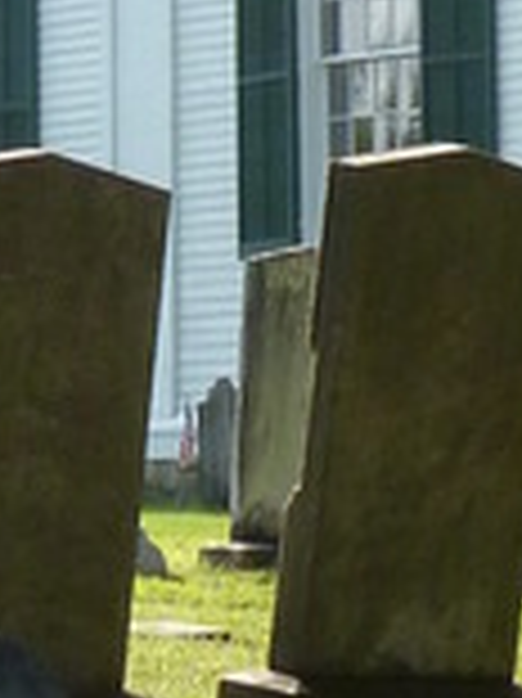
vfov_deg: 7.0
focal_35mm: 283
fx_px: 5698
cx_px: 216
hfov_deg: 5.2
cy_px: -61
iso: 200
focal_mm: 7.4
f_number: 3.7
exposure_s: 1/640
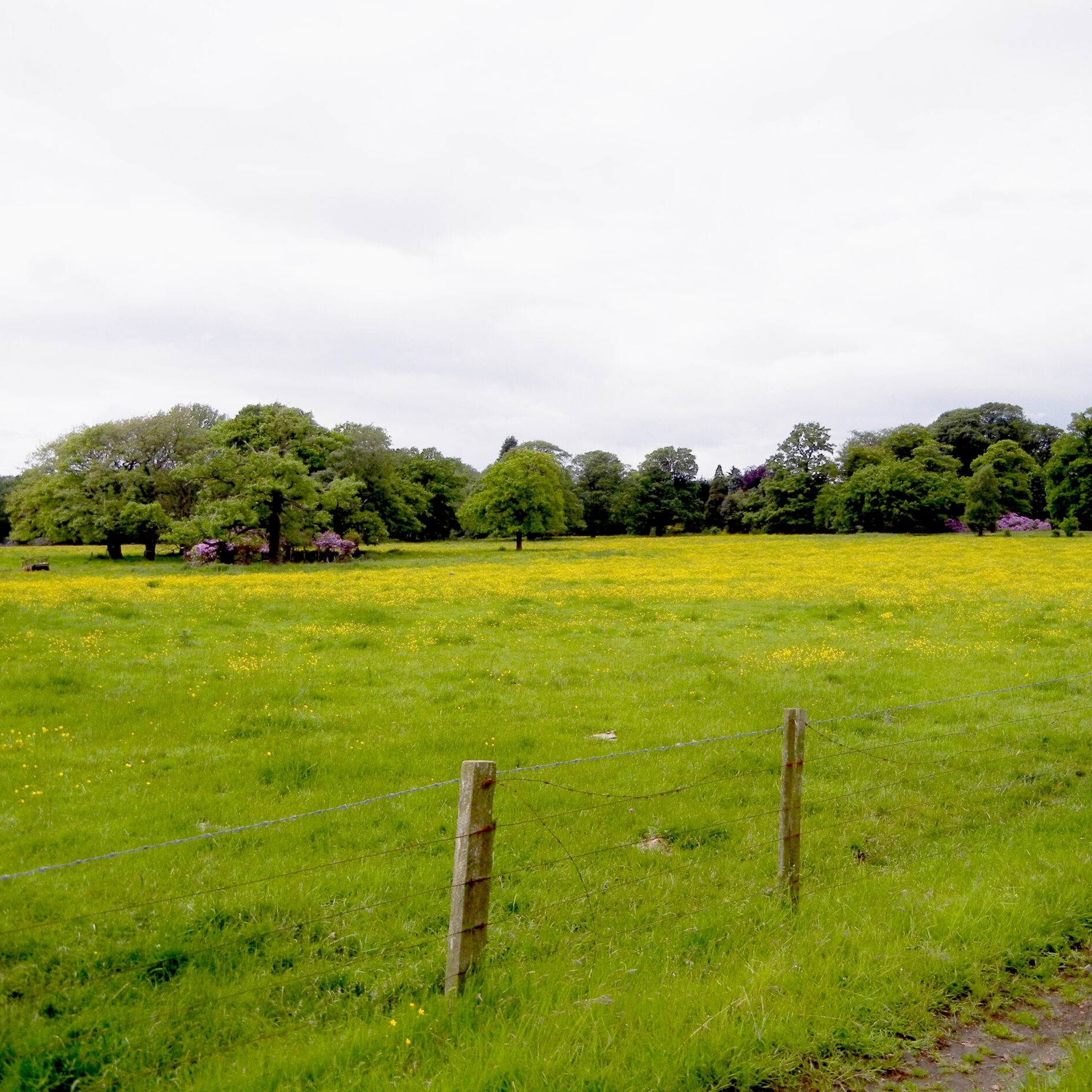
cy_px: 544
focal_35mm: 41
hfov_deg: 40.6
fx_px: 1463
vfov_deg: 40.9
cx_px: 697
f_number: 7.2
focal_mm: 6.2
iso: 160
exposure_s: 1/350
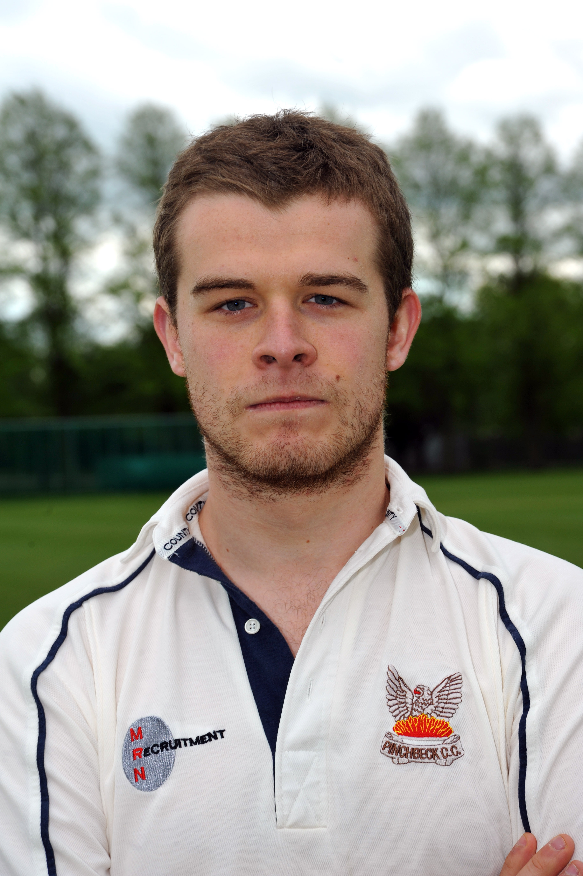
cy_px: 438
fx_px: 2919
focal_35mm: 120
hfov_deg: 11.4
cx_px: 292
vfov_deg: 17.1
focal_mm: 120
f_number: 10
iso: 400
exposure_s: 1/250
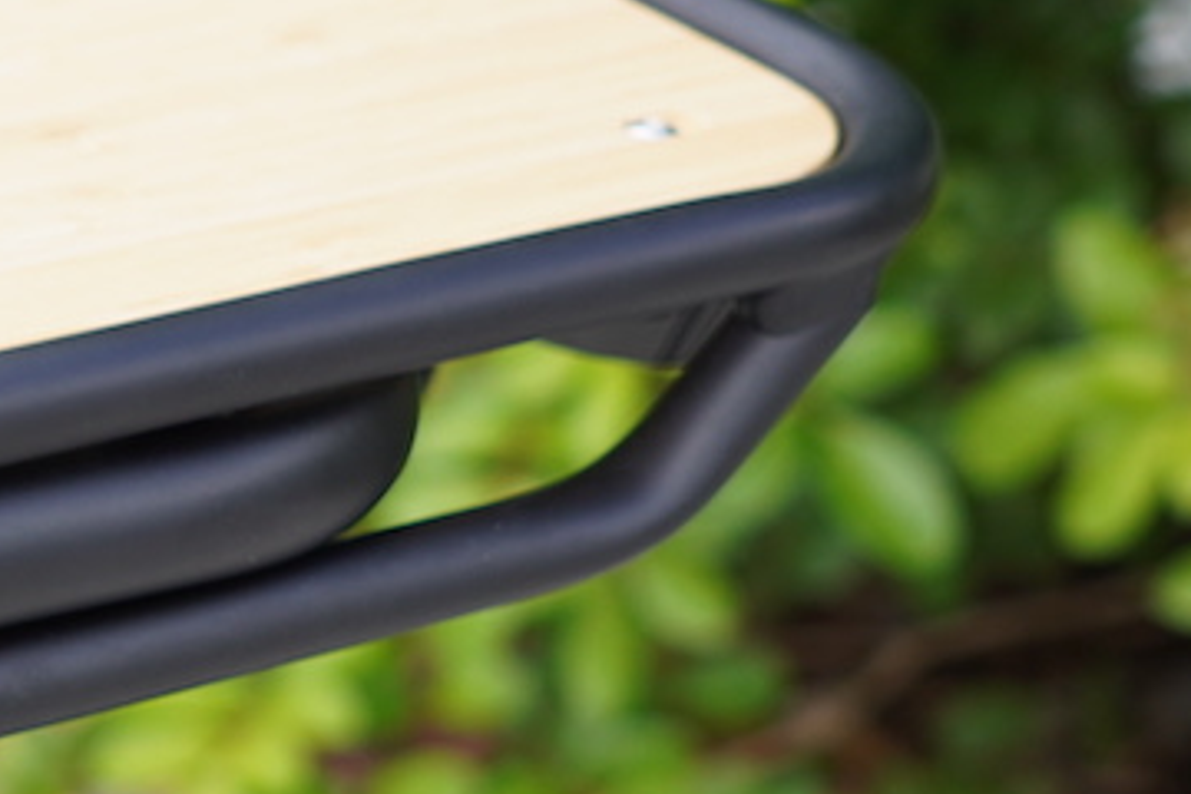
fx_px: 5354
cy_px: 548
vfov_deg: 8.5
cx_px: -883
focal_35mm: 162
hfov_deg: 11.8
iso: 100
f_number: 2.8
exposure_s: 1/250
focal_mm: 29
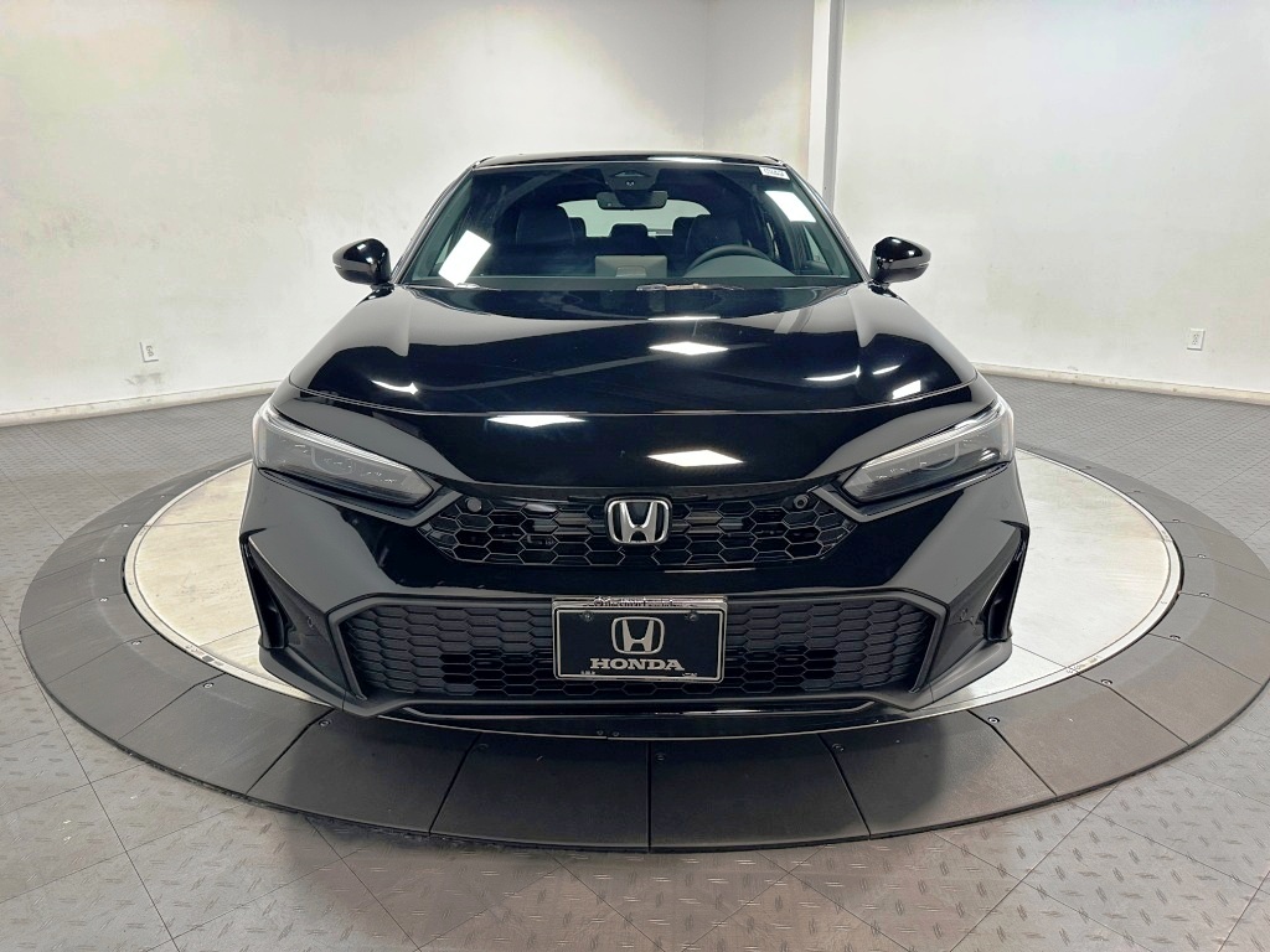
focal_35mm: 24
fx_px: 881
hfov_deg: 71.6
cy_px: 476
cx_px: 635
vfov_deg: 56.8
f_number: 1.78
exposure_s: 1/60
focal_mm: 6.86
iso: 320
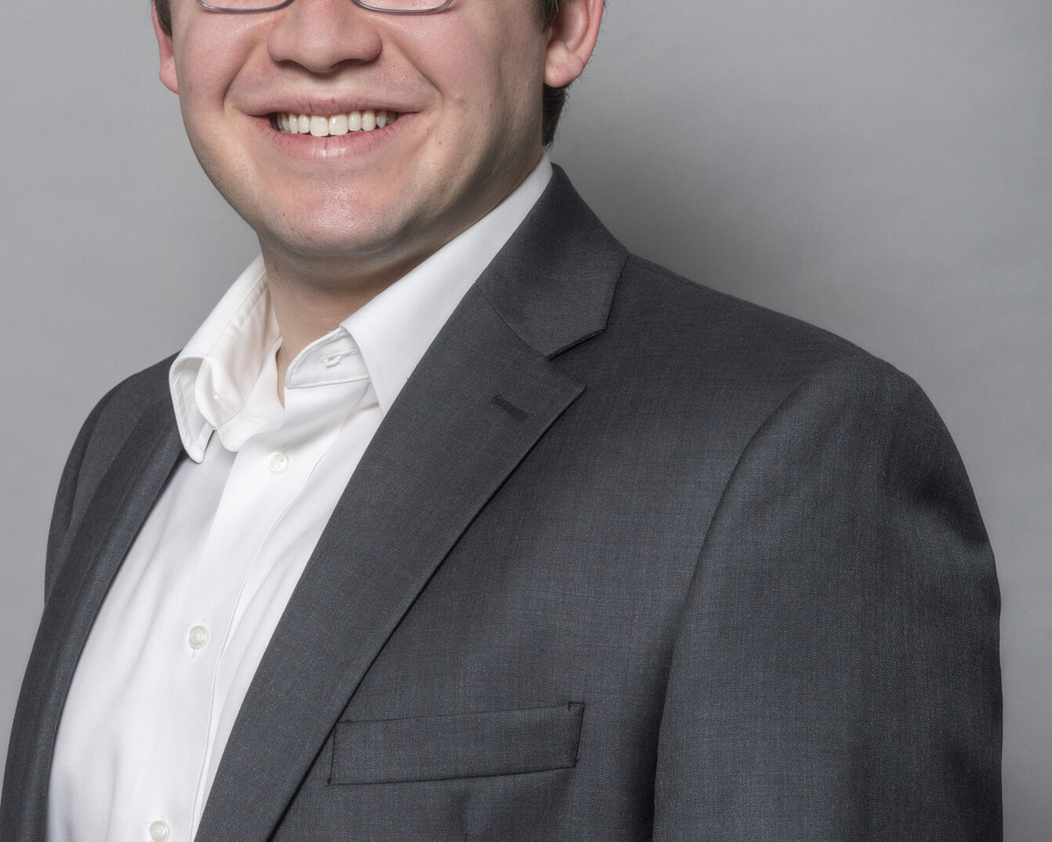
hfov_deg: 10.3
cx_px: 424
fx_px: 5822
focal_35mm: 187
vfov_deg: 8.3
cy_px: 327
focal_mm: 105
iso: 160
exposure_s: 1/250
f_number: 9
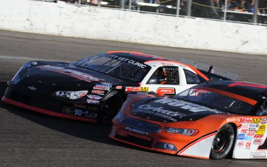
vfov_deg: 5.2
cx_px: 167
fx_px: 1841
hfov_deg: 8.3
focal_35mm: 253
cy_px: 112
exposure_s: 1/400
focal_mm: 180
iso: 400
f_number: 8
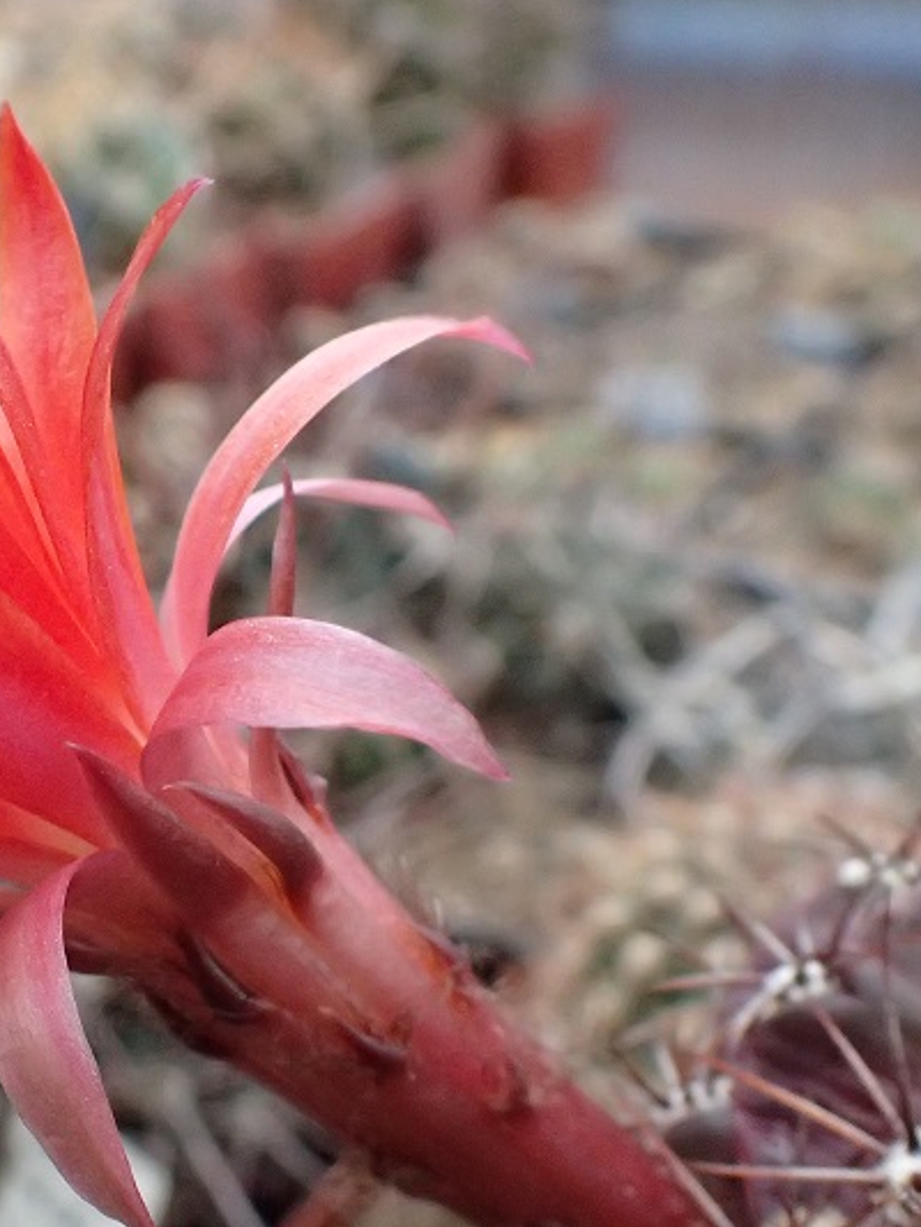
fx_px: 1915
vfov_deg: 35.4
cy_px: 744
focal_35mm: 54
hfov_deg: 26.1
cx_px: 81
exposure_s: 1/100
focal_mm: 5.5
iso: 800
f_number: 3.2
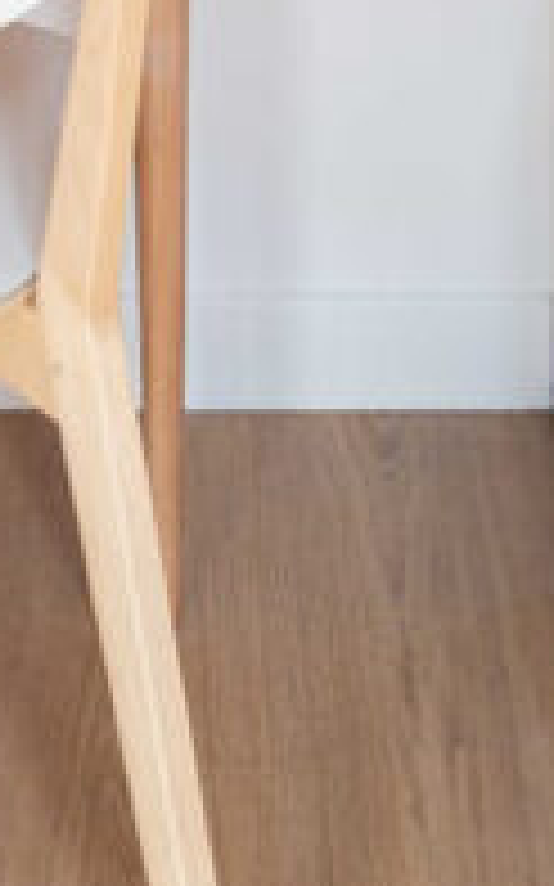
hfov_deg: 13.8
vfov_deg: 16.3
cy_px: -940
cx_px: 279
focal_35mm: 95
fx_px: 2290
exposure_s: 1/13
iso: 200
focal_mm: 17.5
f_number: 8
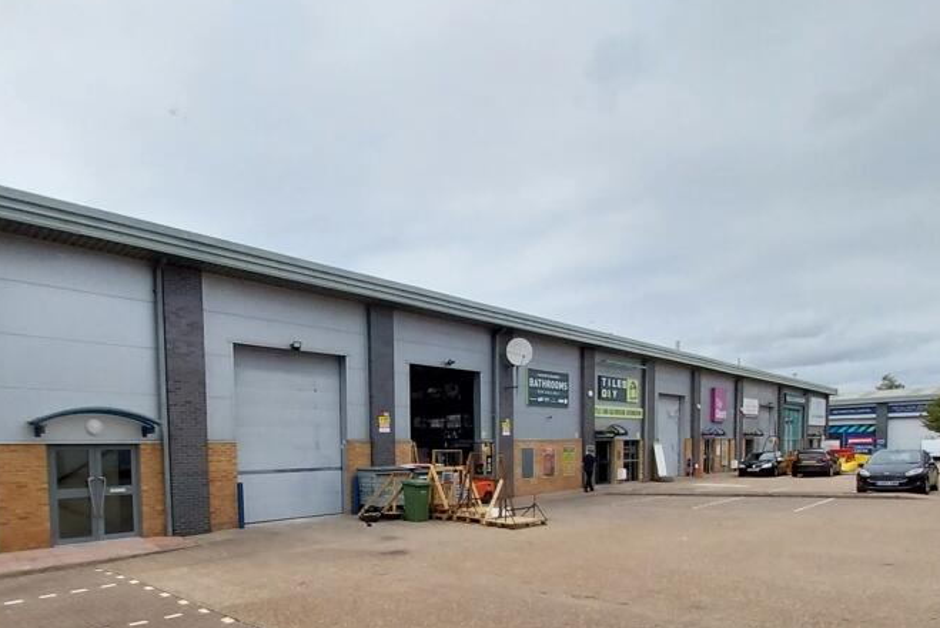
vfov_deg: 56.1
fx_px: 549
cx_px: 358
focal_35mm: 21
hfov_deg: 79.8
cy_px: 484
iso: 64
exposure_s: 1/1889
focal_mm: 1.13
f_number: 2.2
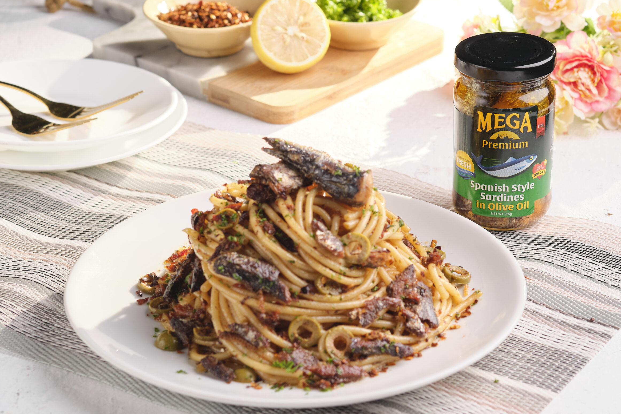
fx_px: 1708
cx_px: 308
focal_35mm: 99
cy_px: 225
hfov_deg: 20.6
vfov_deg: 13.8
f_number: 6.4
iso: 500
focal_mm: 60
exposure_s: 1/100
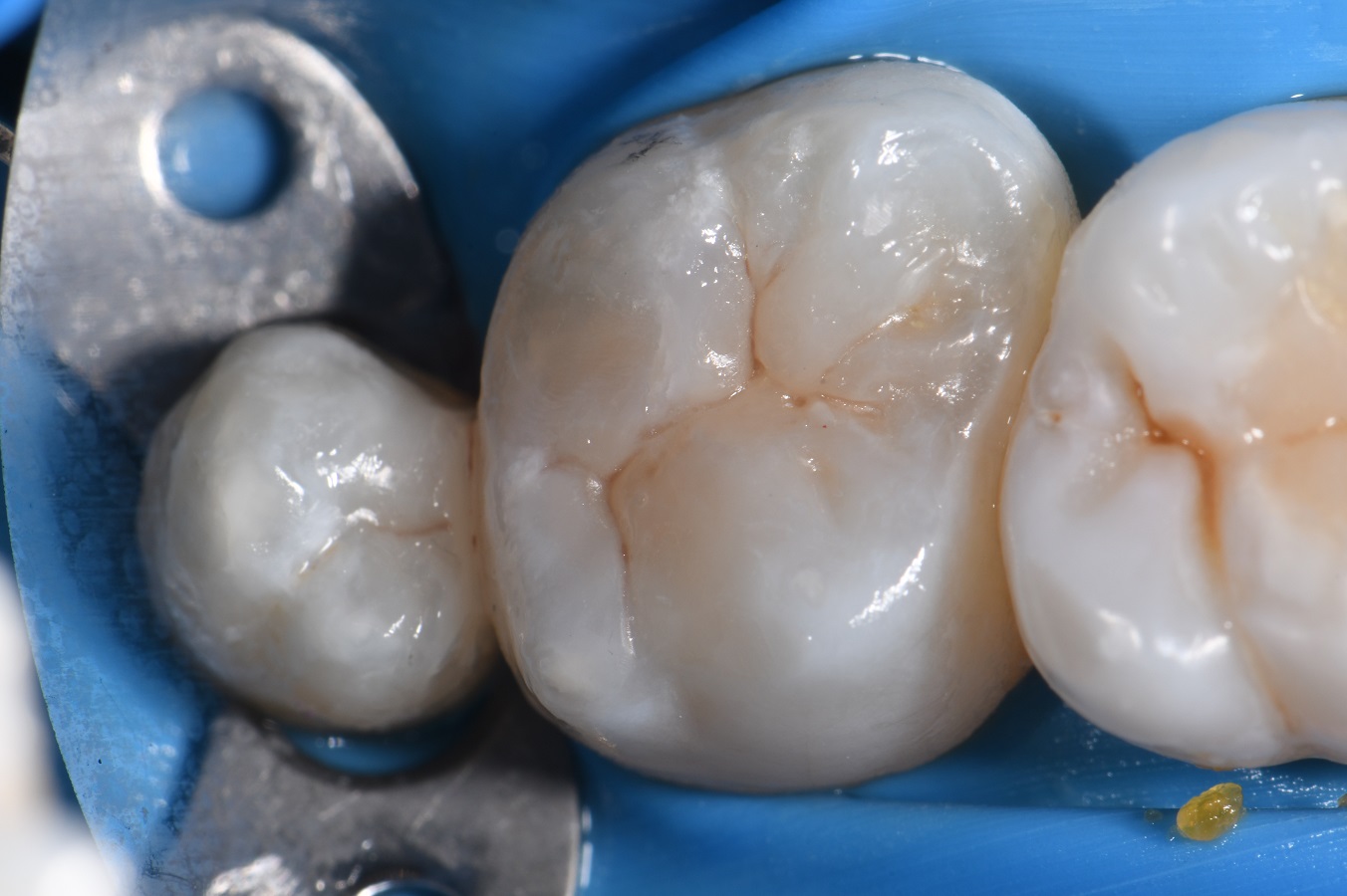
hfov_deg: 13.1
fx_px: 5871
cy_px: 448
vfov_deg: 8.7
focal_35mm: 157
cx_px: 674
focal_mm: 105
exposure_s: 1/200
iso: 200
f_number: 32
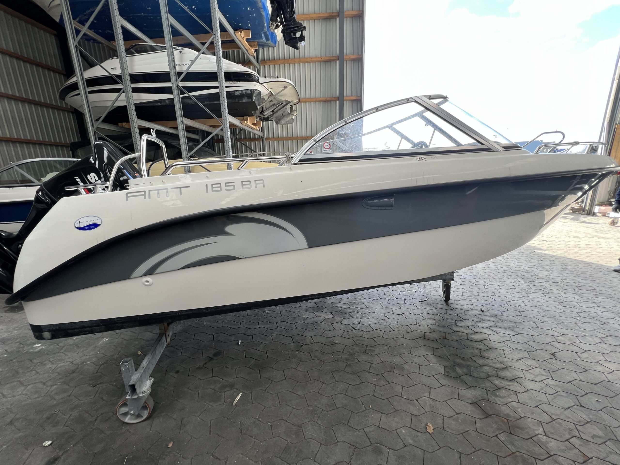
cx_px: 310
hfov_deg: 106.2
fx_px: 233
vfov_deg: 89.9
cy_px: 232
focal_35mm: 13
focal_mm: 1.57
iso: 32
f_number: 1.8
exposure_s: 1/99
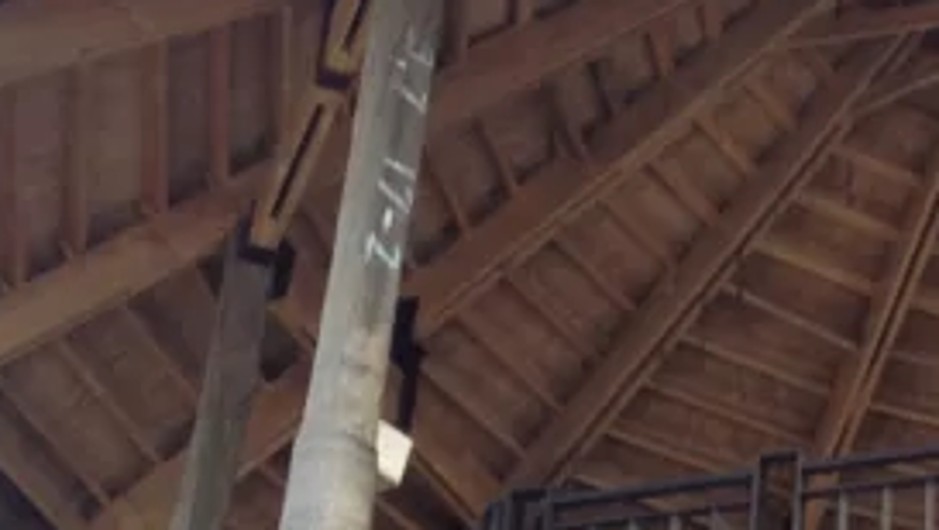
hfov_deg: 14.3
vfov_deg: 8.4
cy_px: 613
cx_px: 1283
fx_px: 3563
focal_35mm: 143
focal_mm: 4.28
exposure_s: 1/310
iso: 50
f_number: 2.4
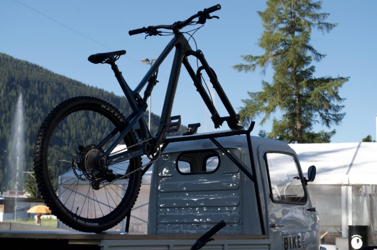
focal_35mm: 69
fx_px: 721
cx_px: 188
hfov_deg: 29.3
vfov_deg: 19.6
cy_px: 125
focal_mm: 46
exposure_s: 1/250
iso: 160
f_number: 8
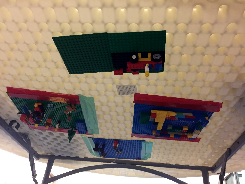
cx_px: 122
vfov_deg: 48.2
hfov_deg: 61.7
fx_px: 205
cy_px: 92
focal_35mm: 29
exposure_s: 1/15
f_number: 2.2
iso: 320
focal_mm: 4.15
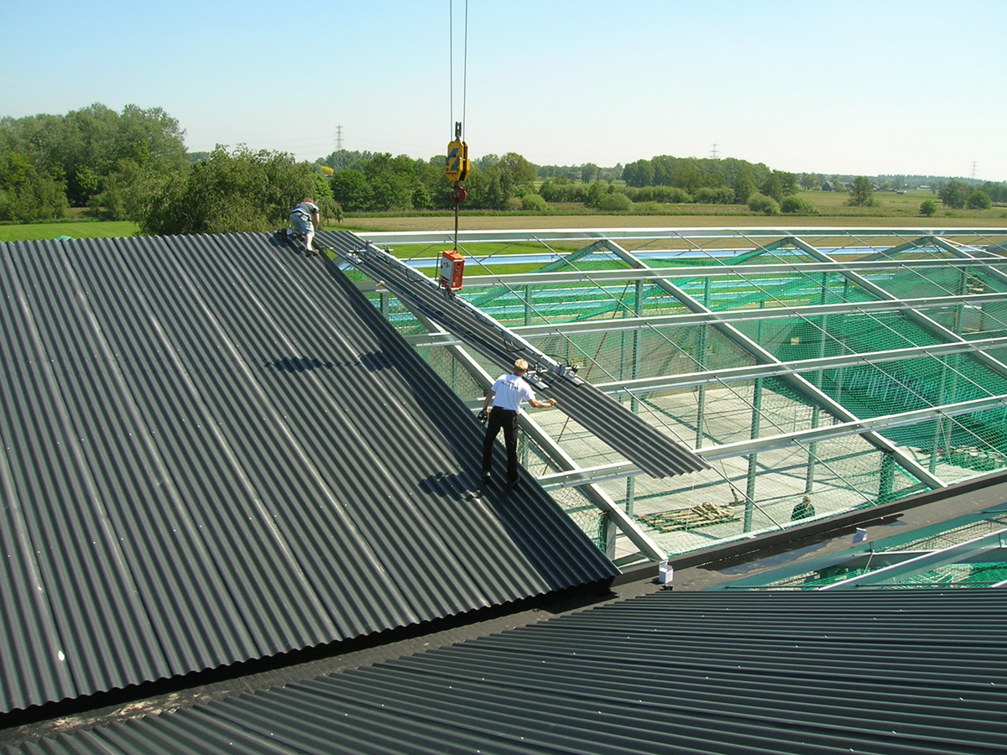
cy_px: 378
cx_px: 504
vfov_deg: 40.7
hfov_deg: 52.6
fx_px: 1018
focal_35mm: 35
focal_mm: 5.8
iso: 50
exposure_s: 1/256
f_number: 4.9
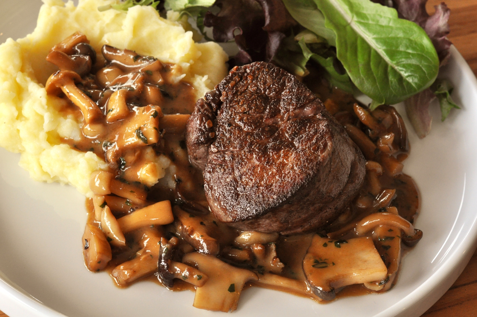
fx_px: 993
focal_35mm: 75
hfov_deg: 27.0
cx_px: 238
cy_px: 158
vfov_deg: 18.1
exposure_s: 1/60
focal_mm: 50
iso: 800
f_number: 4
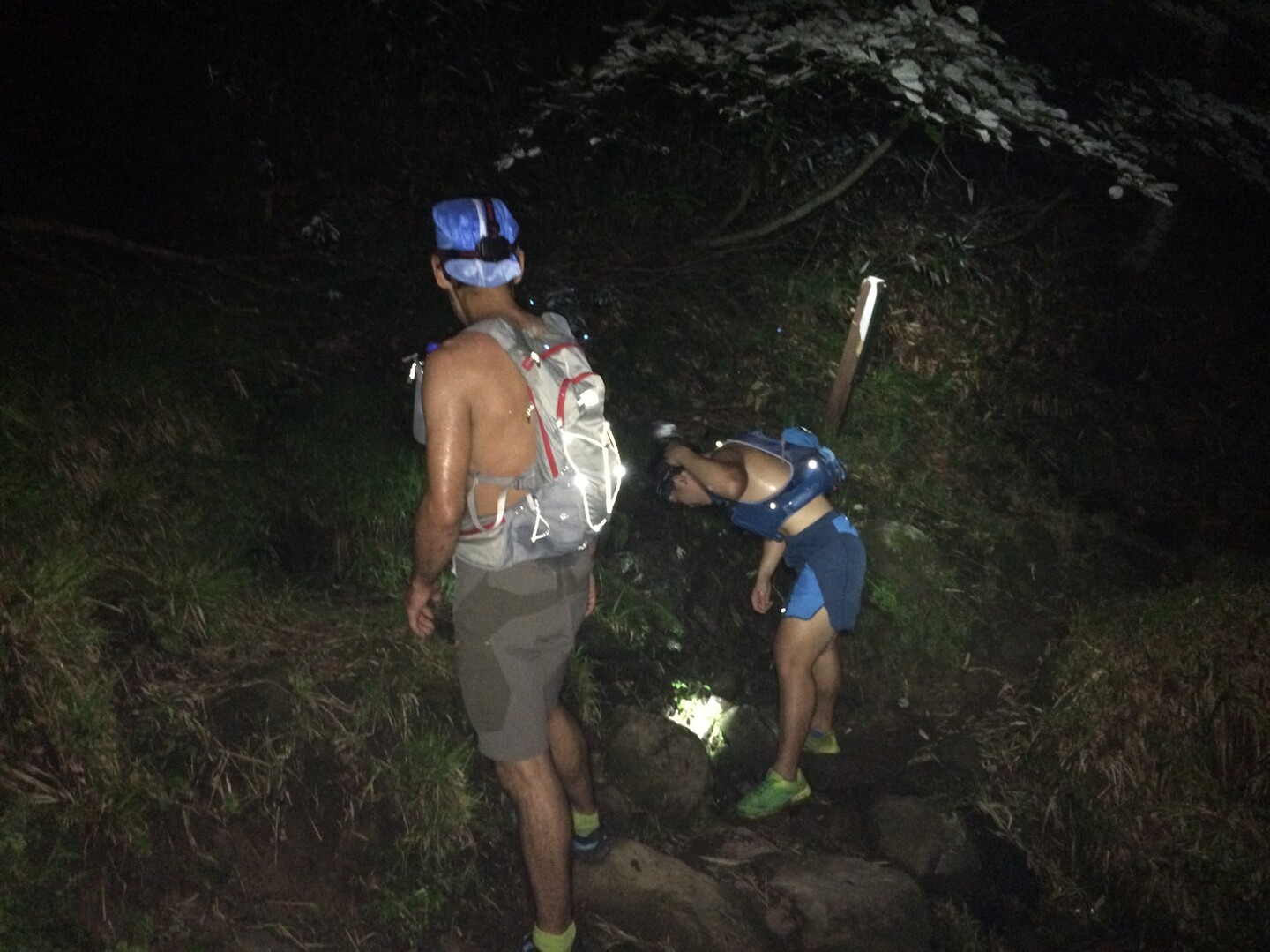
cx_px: 635
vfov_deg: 48.2
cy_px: 476
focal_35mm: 29
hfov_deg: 61.7
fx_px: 1064
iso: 500
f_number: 2.2
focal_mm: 4.15
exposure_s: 1/16
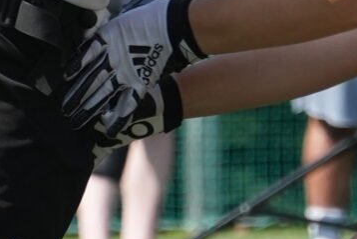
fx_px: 8908
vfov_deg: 1.5
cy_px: -154
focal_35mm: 898
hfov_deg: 2.3
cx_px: 111
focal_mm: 105
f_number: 4
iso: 320
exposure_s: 1/2000
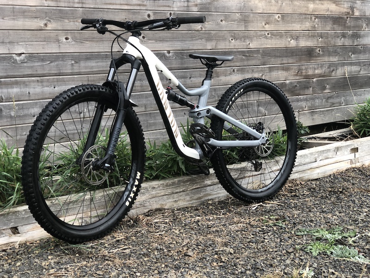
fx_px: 609
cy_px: 139
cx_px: 185
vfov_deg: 25.7
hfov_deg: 33.8
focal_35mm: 57
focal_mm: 6.6
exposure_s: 1/60
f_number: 2.8
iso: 20
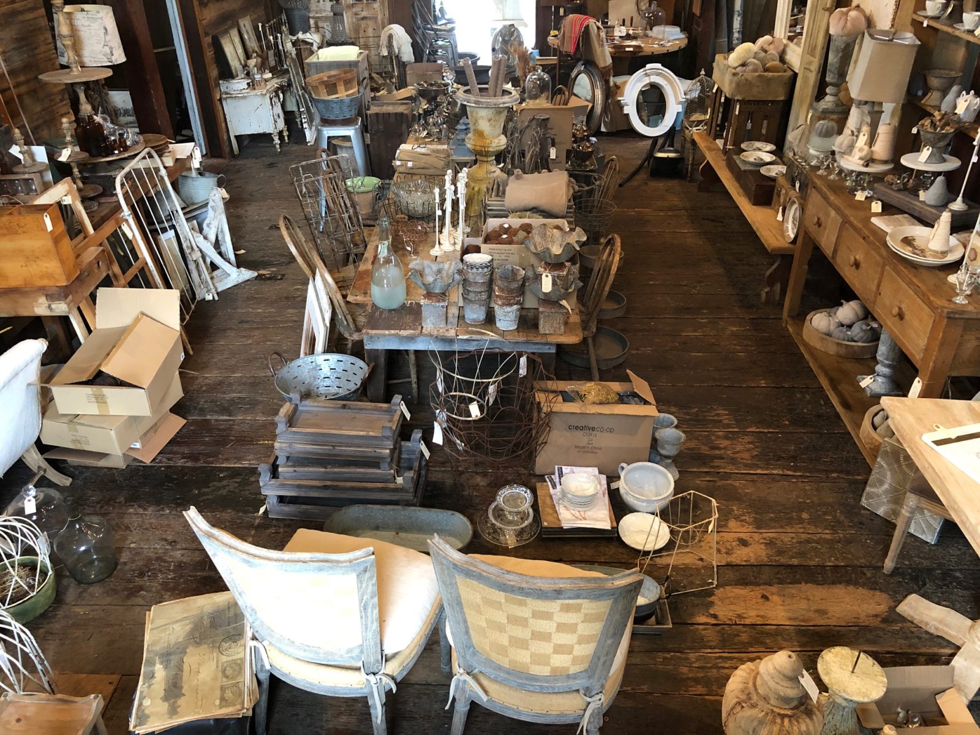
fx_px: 793
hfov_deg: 63.4
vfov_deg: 49.7
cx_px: 490
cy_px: 368
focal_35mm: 28
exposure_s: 1/12
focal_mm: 3.99
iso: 100
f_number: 1.8
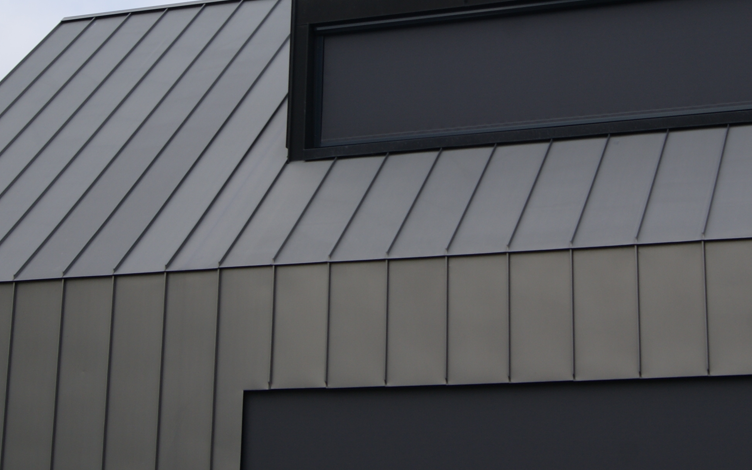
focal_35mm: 73
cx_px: 462
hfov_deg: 28.1
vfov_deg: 17.7
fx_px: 1496
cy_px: 104
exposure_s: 1/125
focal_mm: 24
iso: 100
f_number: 11
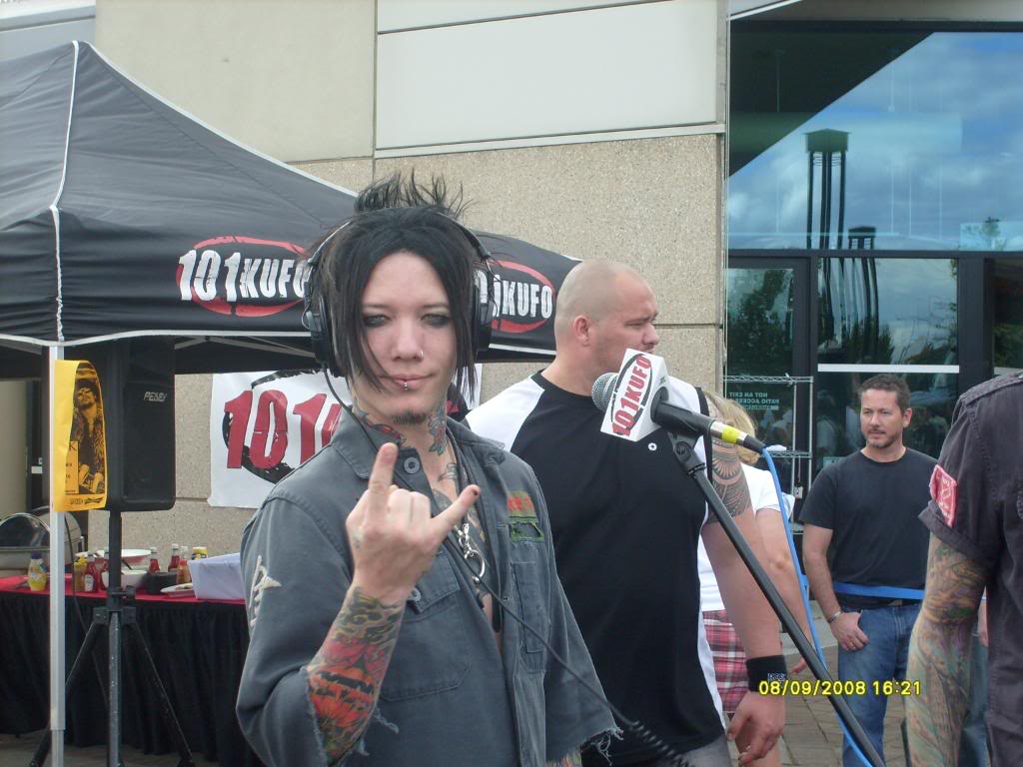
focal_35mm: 72
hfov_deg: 27.0
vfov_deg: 20.4
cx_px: 512
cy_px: 384
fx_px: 2128
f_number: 3.9
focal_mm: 12
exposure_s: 1/180
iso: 80
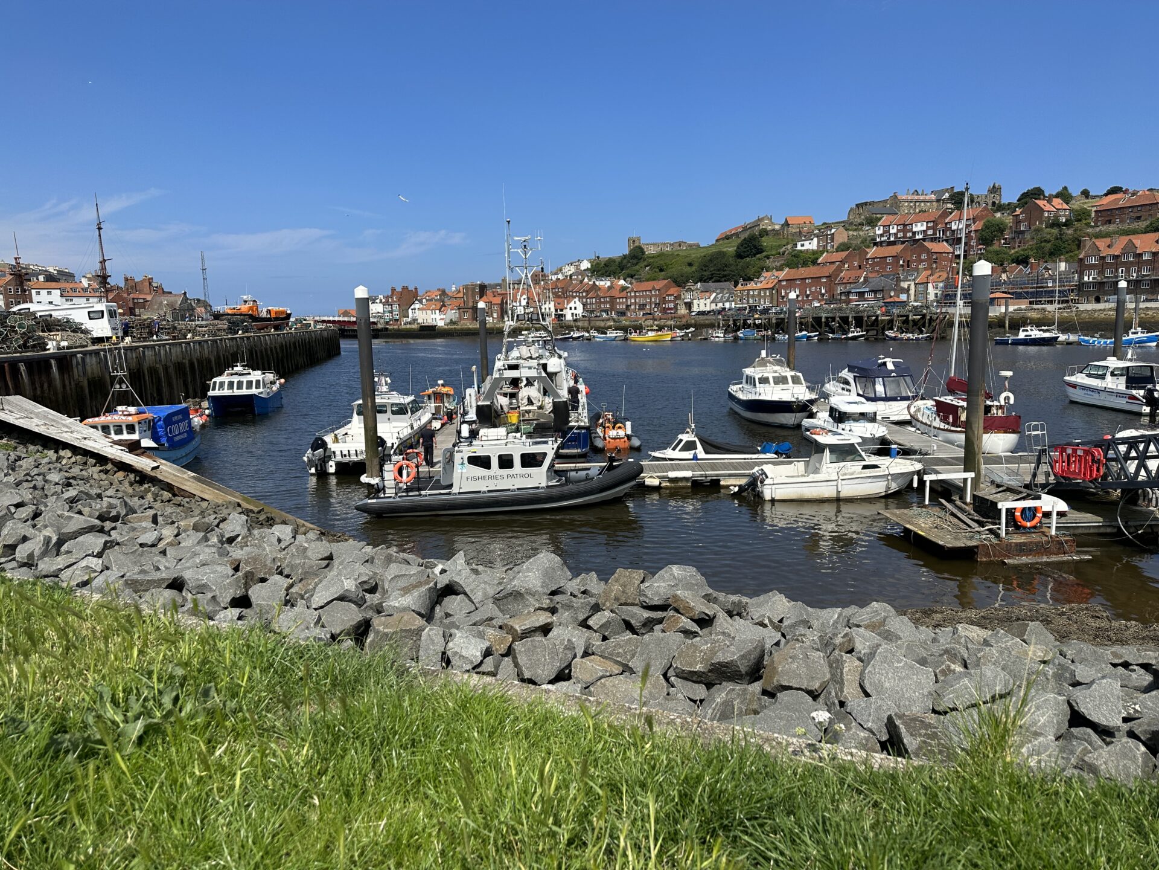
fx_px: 804
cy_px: 435
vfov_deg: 56.8
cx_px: 580
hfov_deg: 71.6
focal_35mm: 24
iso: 80
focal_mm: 6.86
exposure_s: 1/5848
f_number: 1.78
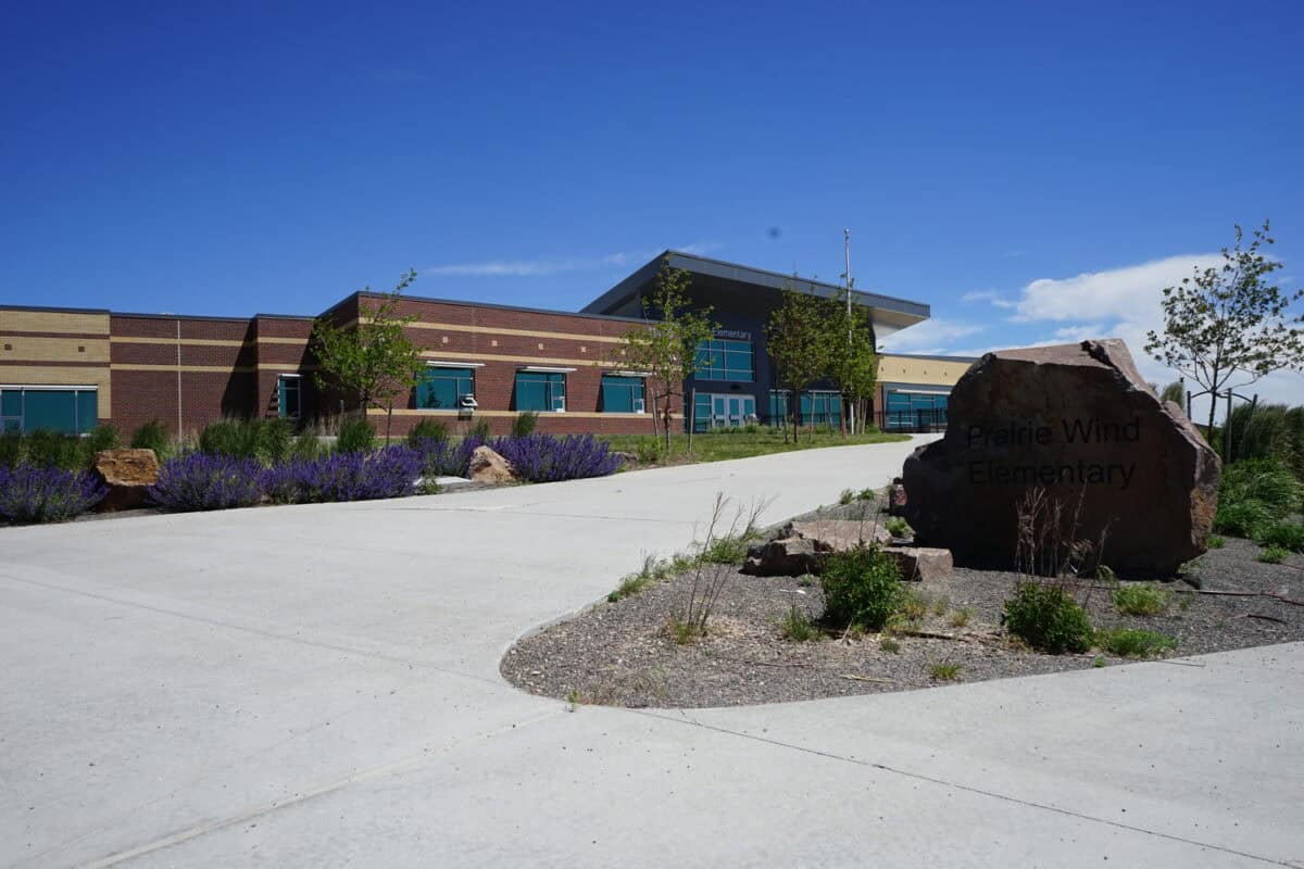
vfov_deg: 46.4
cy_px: 434
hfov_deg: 65.5
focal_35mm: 28
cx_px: 652
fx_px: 1014
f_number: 11
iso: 100
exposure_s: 1/200
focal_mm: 28
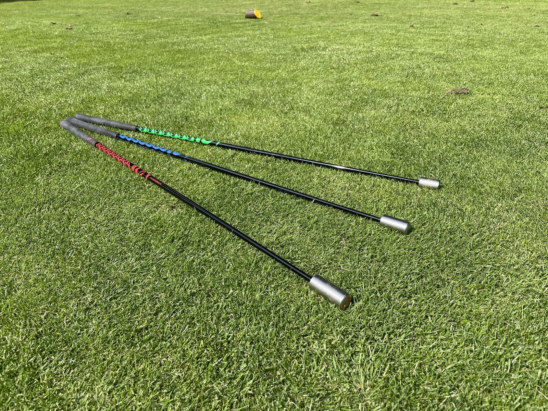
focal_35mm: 26
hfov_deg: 67.3
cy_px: 206
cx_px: 274
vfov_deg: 53.1
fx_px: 412
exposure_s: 1/1887
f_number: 1.6
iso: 32
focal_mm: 4.2
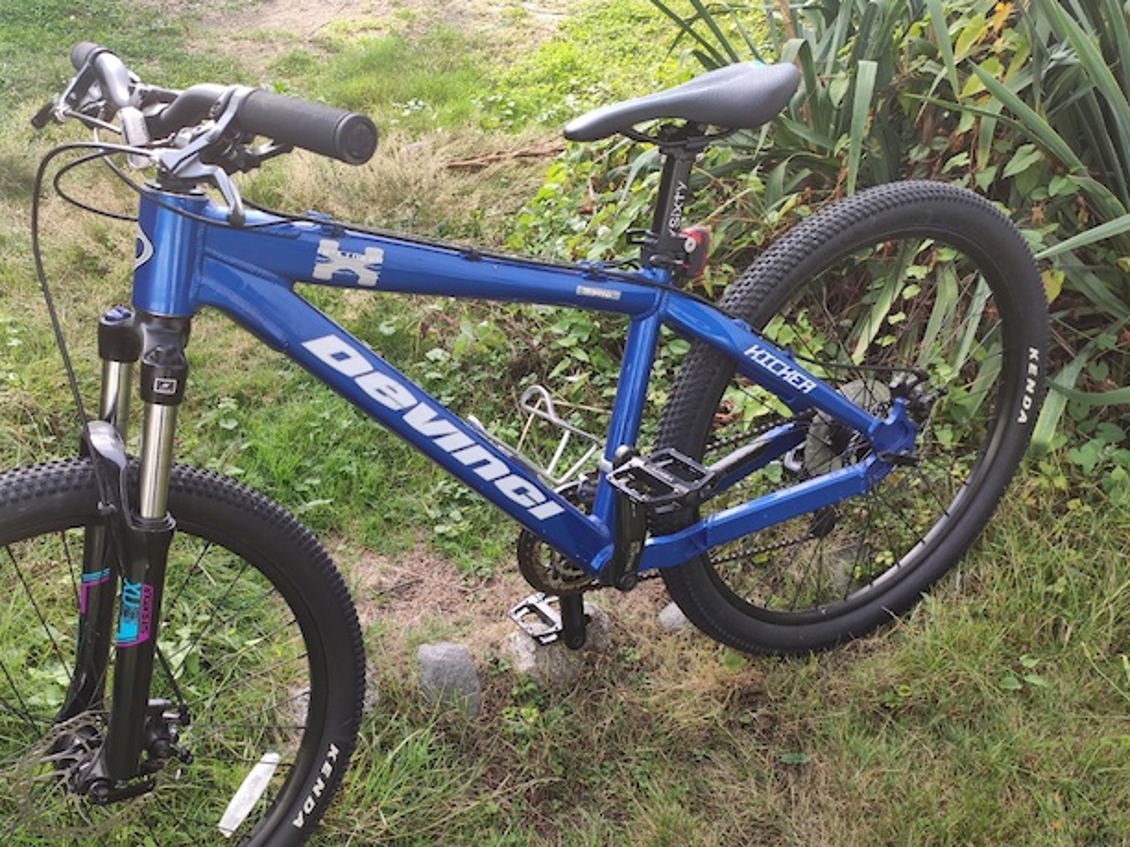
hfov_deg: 53.1
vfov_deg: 41.6
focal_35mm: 34
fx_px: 1110
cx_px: 399
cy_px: 513
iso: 112
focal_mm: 4.77
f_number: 1.75
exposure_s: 1/278
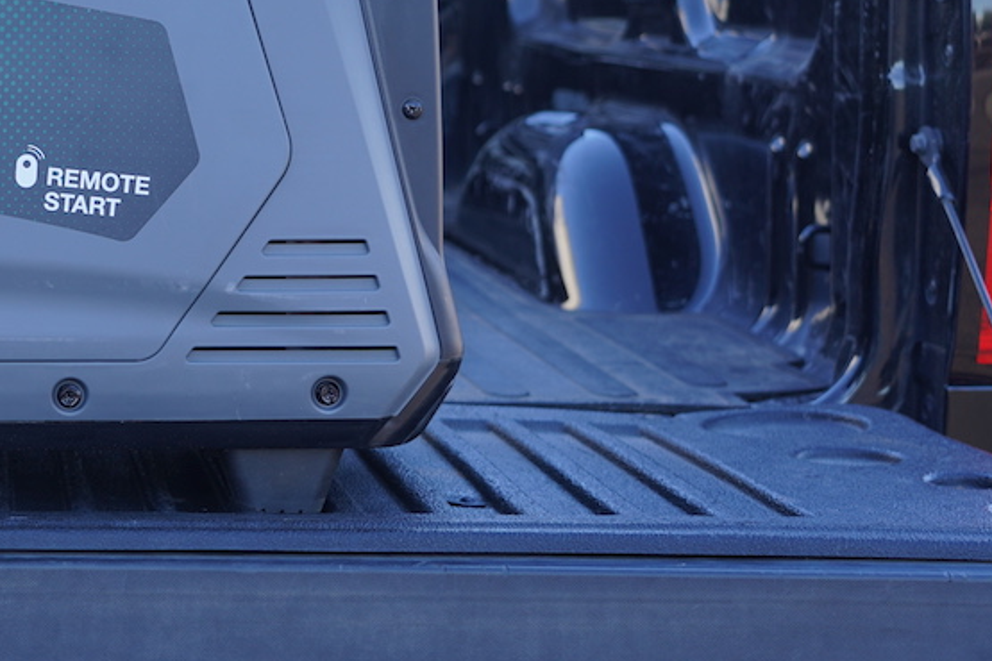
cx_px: -14
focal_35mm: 80
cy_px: 89
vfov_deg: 16.9
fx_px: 2204
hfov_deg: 24.2
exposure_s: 1/100
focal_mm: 37
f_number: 4
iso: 100
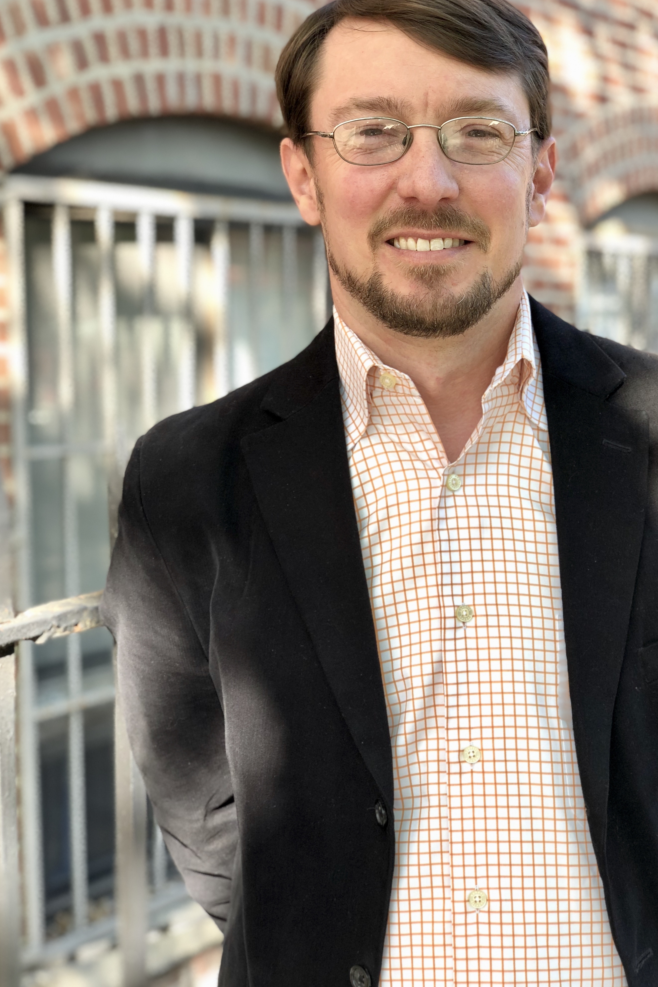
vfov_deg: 36.2
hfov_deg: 24.6
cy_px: 489
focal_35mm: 55
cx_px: 372
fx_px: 1508
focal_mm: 6
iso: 16
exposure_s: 1/60
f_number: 2.4
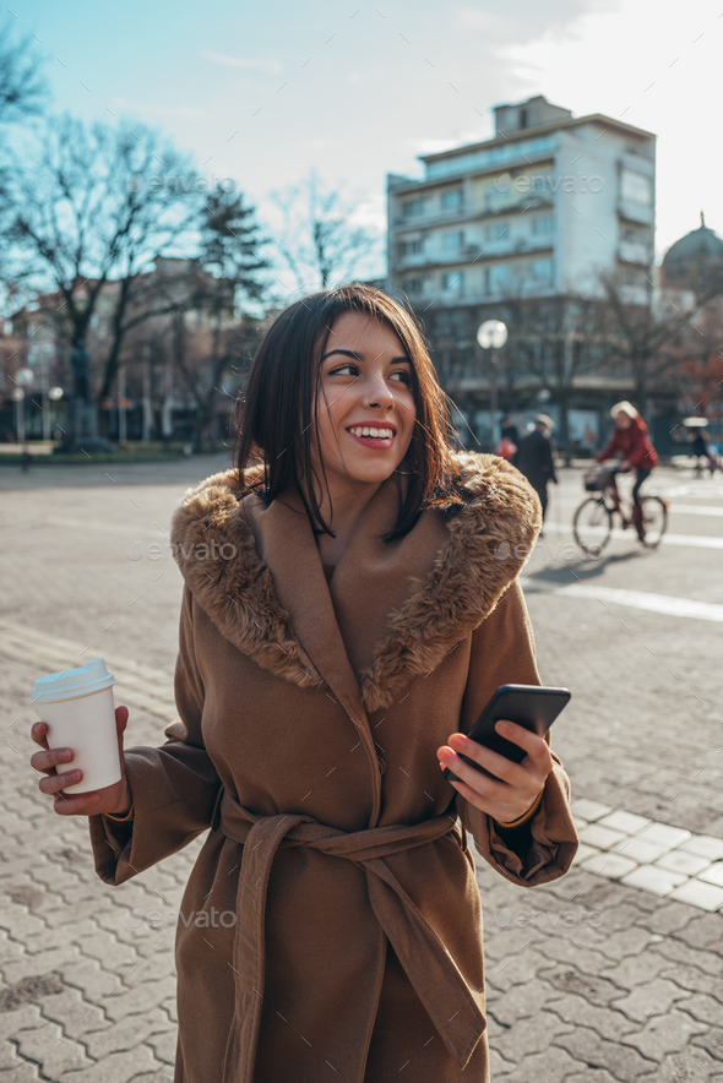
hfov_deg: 37.9
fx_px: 1053
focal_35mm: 35
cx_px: 362
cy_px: 542
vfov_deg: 54.4
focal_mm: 35
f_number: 4
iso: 50
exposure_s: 1/200
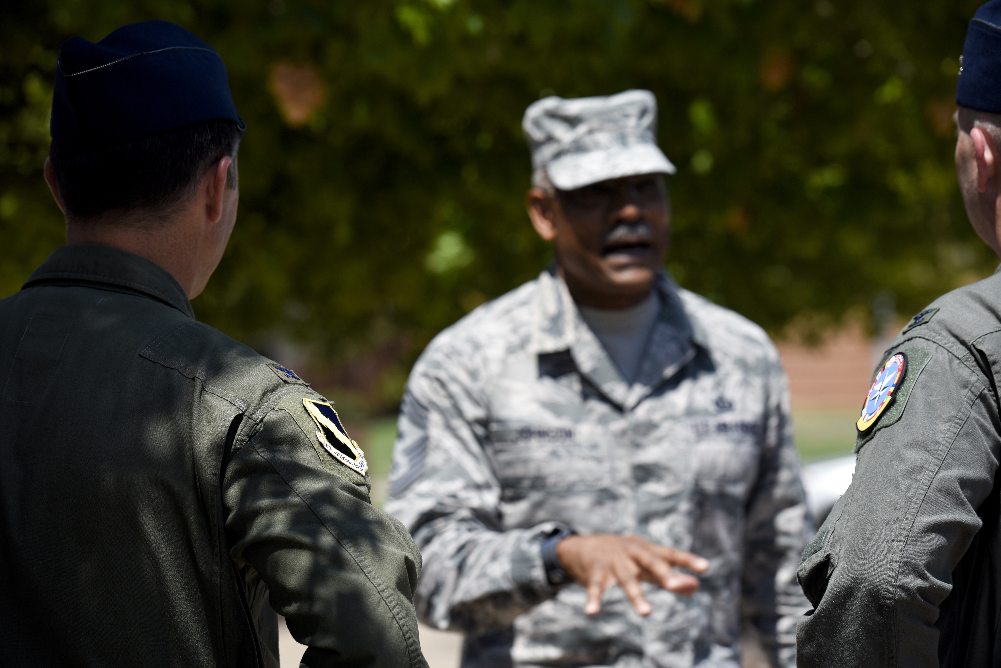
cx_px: 500
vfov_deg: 9.2
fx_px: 4172
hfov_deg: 13.7
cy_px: 334
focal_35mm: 150
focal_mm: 150
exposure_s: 1/800
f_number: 5.6
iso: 100
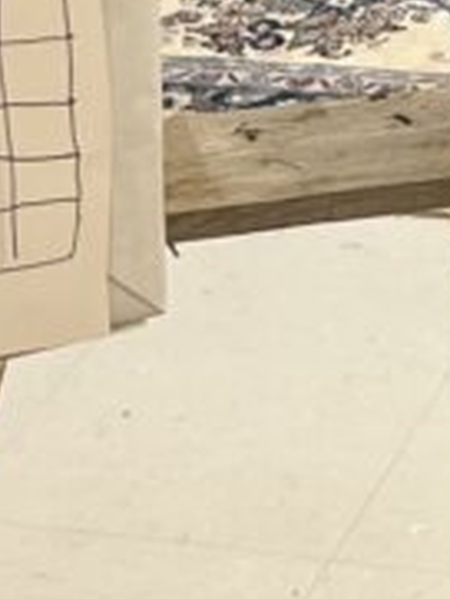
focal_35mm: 230
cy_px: -129
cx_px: 867
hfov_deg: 6.3
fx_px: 3982
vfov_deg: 8.5
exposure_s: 1/120
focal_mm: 5.7
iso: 100
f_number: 1.5
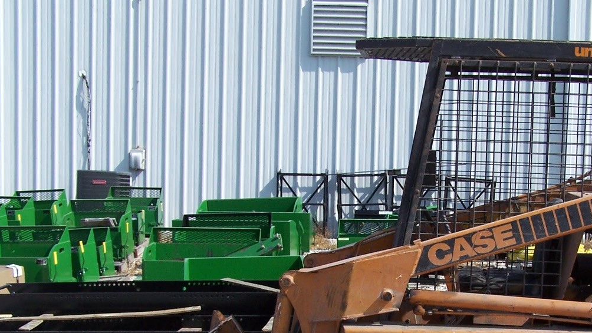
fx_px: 1005
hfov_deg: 32.6
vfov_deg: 18.6
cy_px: 286
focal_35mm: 64
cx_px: 387
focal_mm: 6.3
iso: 80
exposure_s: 1/750
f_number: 4
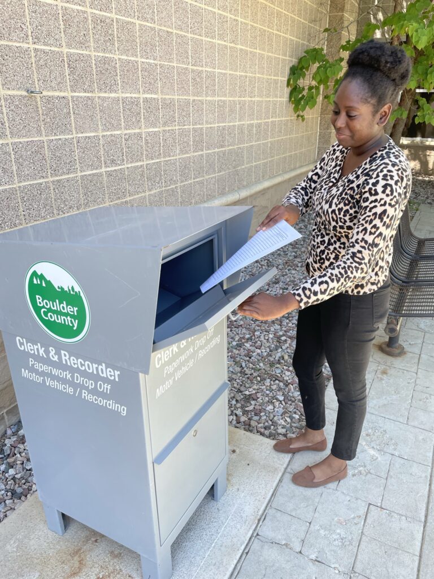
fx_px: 435
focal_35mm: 26
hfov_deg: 53.1
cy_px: 290
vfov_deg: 67.3
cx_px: 217
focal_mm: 4.2
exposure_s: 1/413
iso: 32
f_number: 1.6
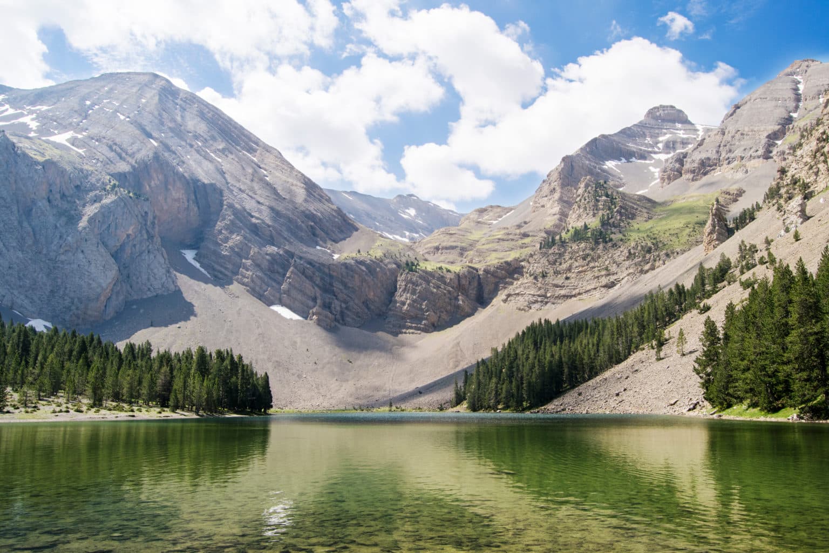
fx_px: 622
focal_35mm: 27
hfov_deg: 67.4
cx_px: 414
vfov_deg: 47.9
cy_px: 276
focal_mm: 18
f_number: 10
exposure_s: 1/400
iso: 200
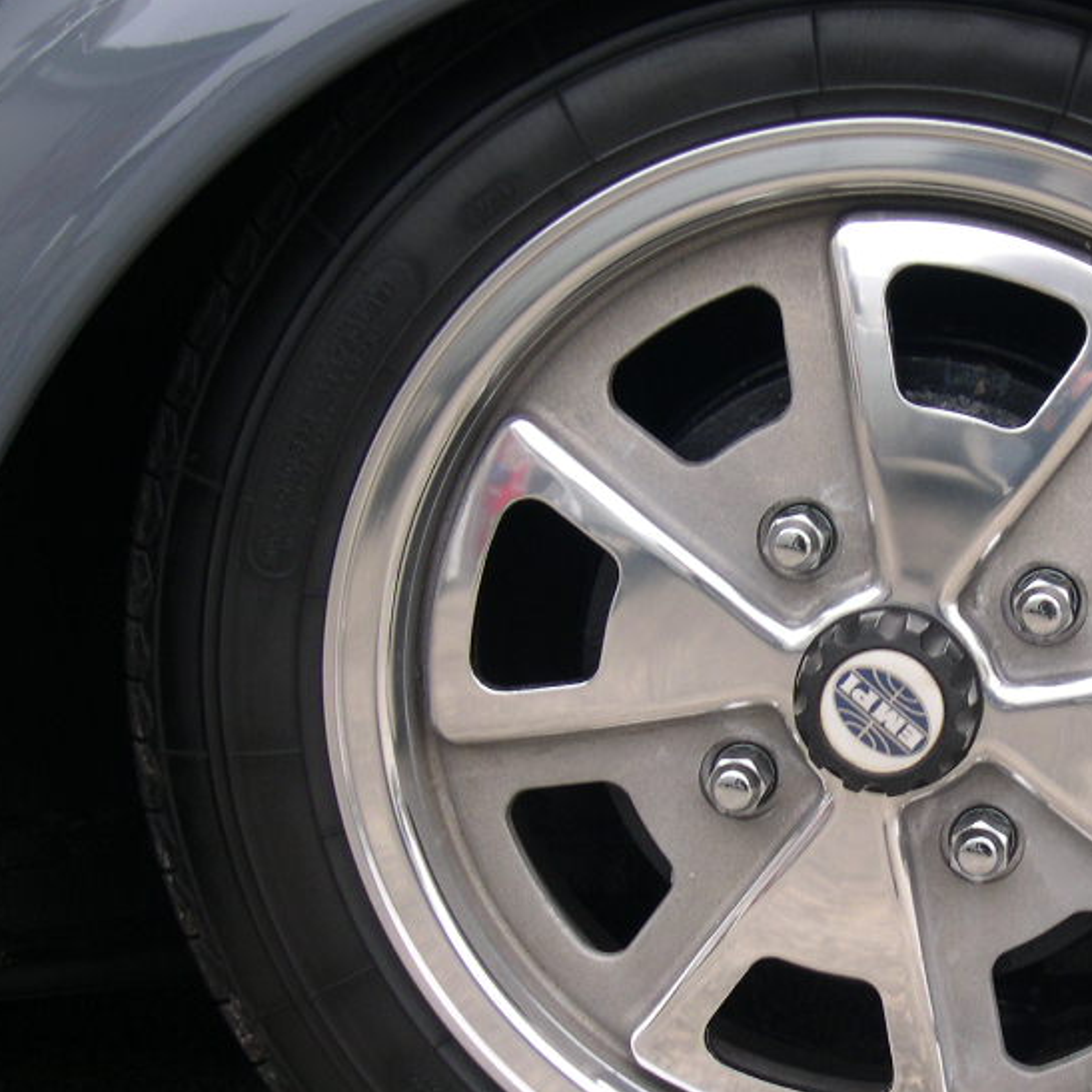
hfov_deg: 19.9
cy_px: 713
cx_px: 944
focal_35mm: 86
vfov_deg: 20.1
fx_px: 3069
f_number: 3.2
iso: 100
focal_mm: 11.1
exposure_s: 1/29
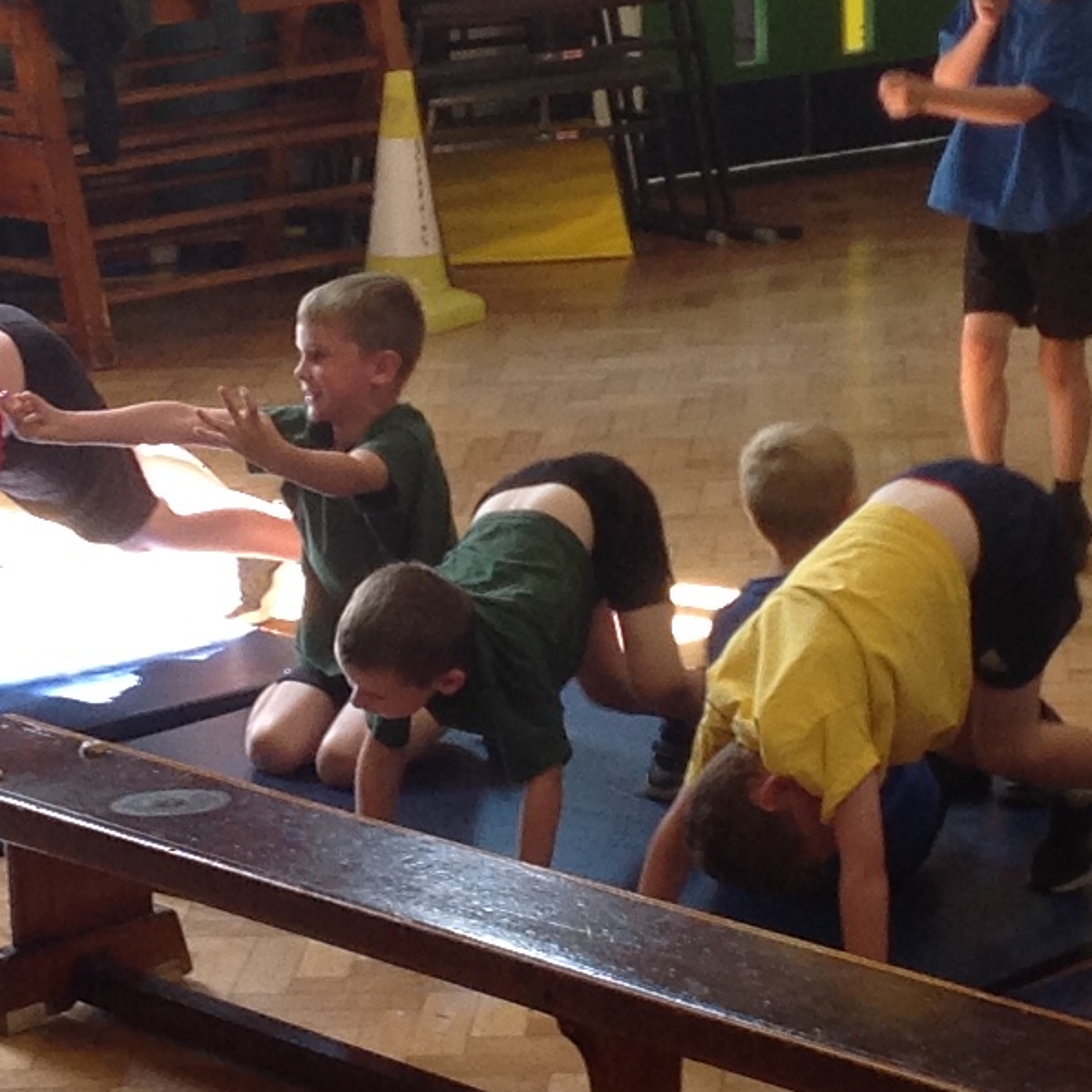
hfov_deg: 13.0
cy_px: 429
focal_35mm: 134
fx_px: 4783
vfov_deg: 13.0
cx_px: 683
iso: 64
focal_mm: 4.28
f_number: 2.4
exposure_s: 1/50
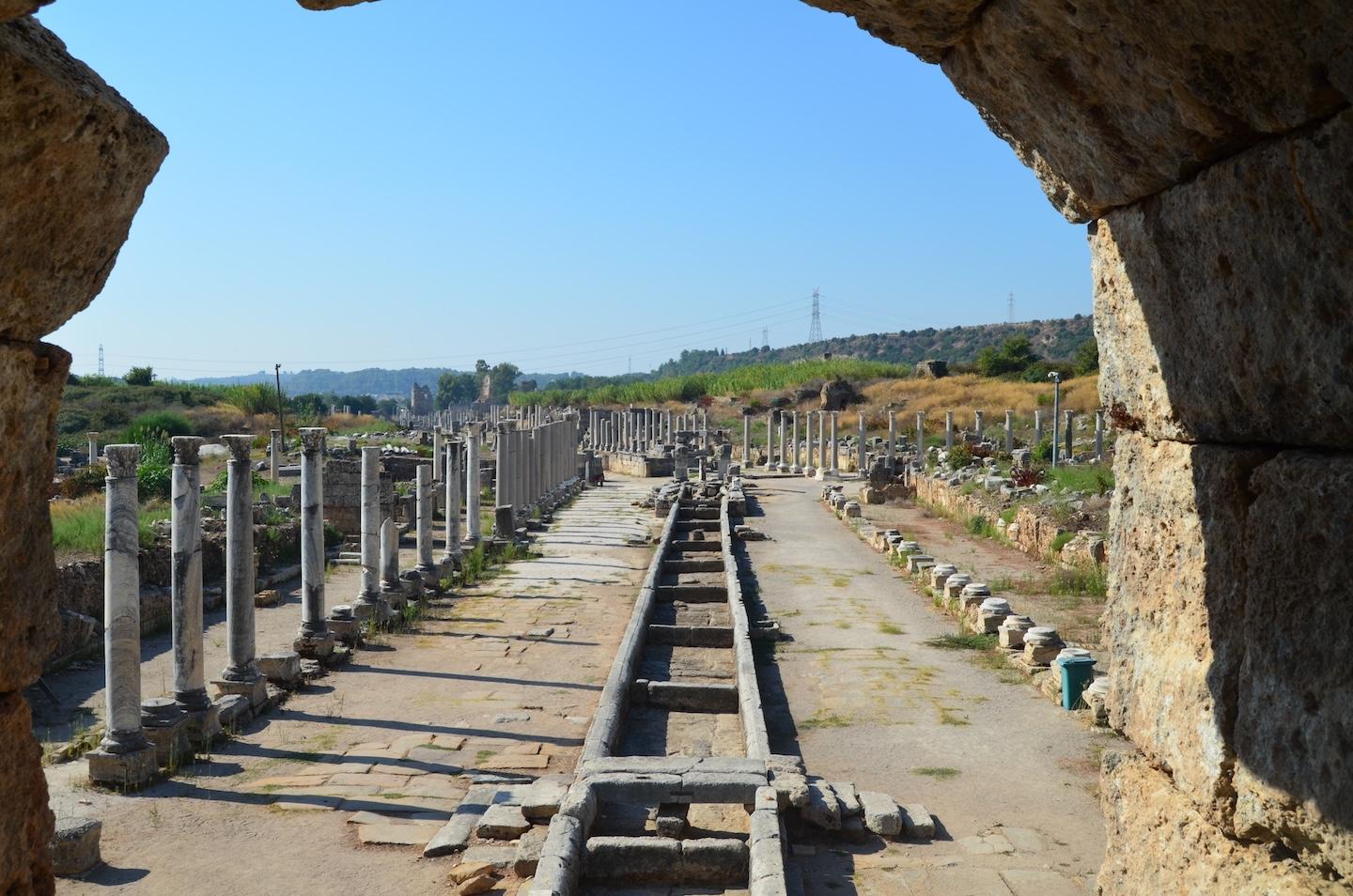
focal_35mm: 33
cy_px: 448
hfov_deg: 57.3
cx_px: 676
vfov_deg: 39.8
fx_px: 1238
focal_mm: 22
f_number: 10
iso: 200
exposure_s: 1/320
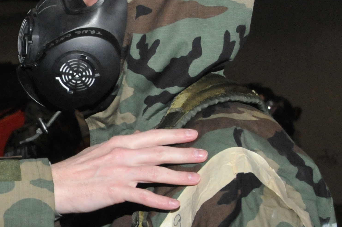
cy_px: 146
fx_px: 1404
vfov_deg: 9.2
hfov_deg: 13.6
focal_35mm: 148
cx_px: -49
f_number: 8
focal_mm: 34
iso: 1600
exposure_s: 1/60
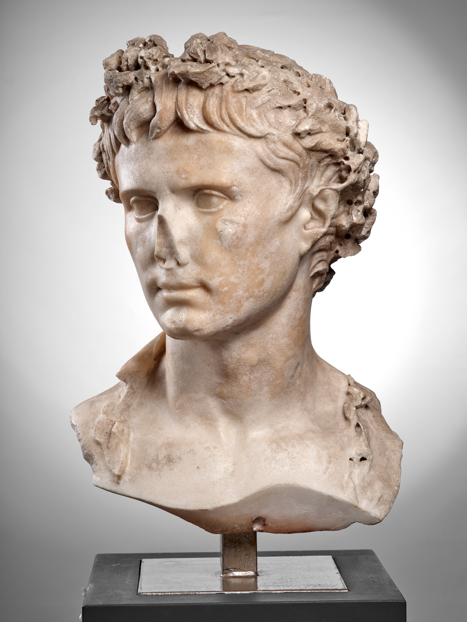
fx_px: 1133
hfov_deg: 23.3
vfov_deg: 30.7
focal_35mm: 63
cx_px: 234
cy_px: 311
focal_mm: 80
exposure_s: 1/125
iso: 200
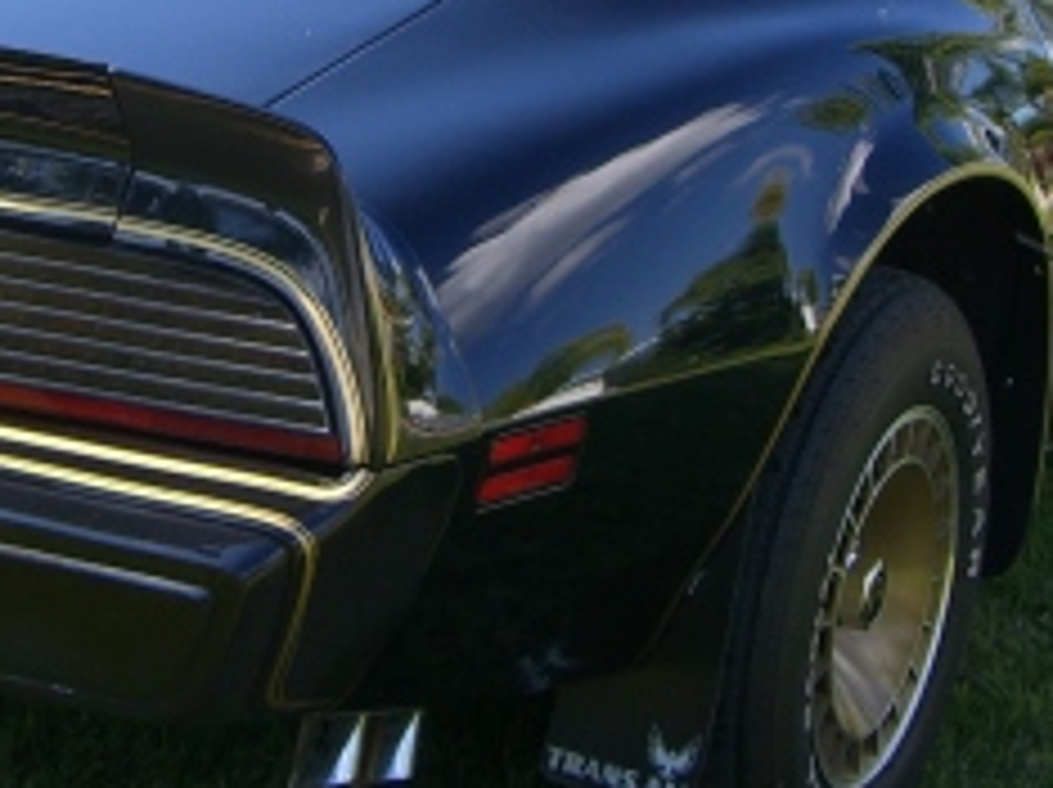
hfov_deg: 18.9
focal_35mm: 104
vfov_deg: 14.0
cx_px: 387
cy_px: -32
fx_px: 3160
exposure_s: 1/200
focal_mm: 6.2
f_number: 4.3
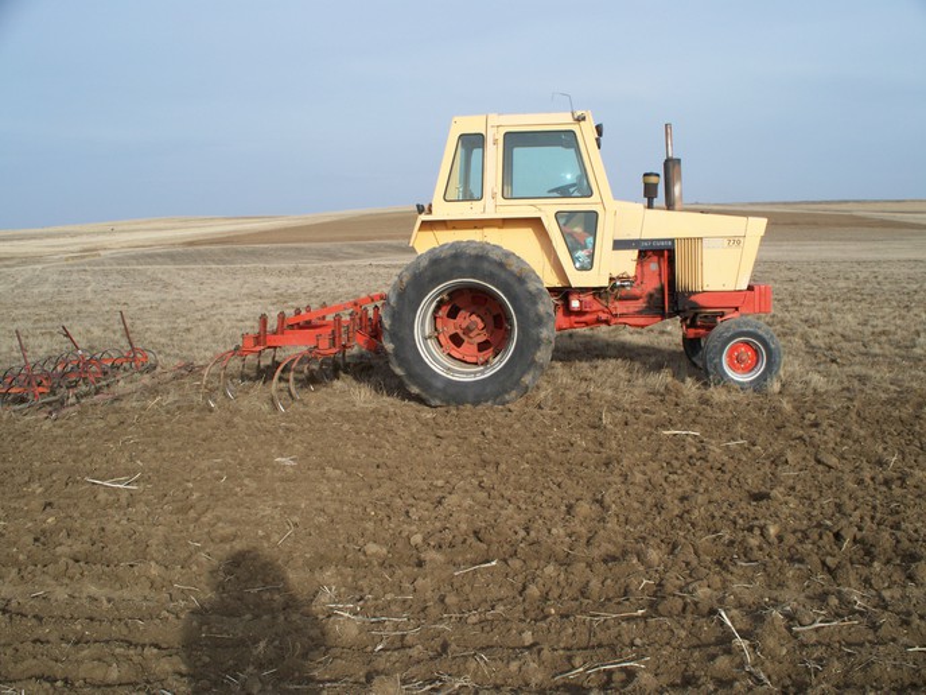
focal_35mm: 36
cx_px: 463
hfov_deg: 51.4
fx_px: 963
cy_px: 348
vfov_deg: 39.7
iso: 64
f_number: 5
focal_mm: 7.54
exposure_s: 1/320
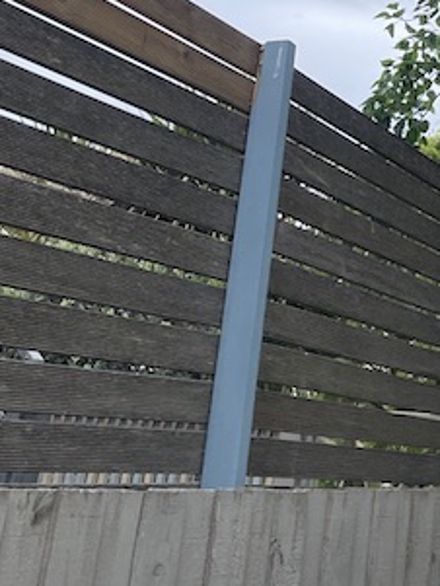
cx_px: 502
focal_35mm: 69
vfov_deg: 24.6
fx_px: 1169
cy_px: -175
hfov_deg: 20.2
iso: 32
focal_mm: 4.2
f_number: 1.6
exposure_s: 1/1916
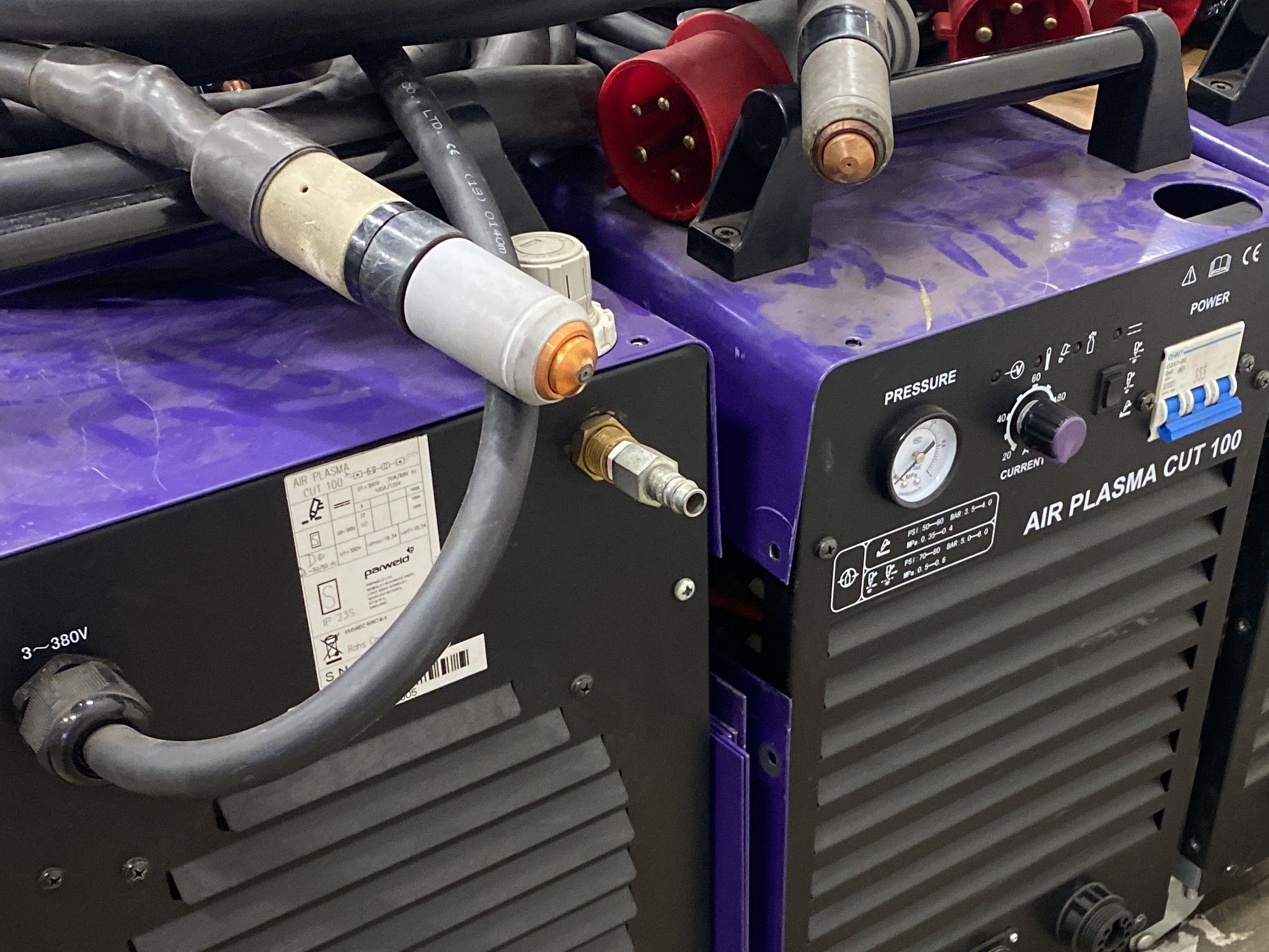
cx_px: 772
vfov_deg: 29.2
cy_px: 715
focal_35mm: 49
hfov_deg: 38.7
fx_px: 1797
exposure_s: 1/33
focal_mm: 4.25
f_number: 1.8
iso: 320
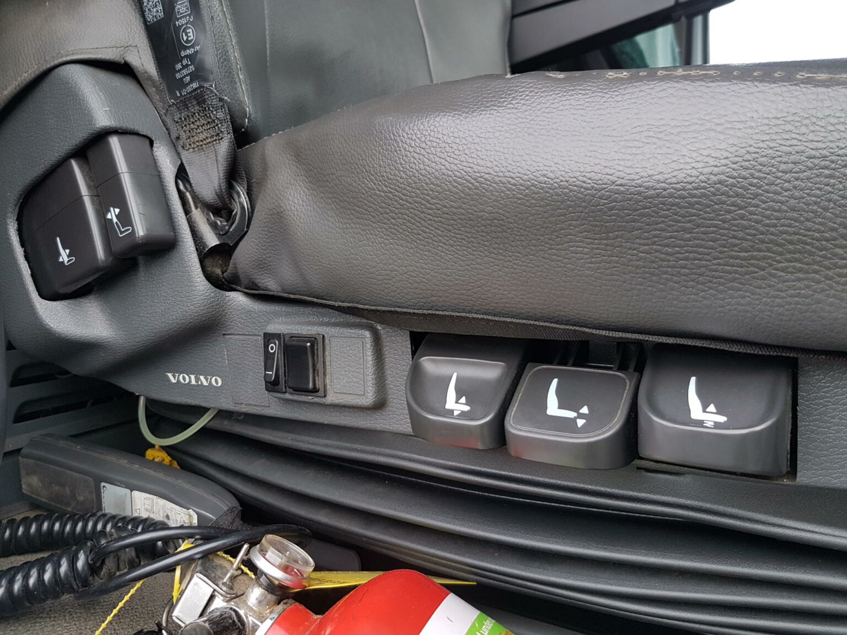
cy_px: 318
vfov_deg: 53.1
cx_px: 424
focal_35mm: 26
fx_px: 636
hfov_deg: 67.3
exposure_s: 1/100
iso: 40
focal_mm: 4.2
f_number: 1.7
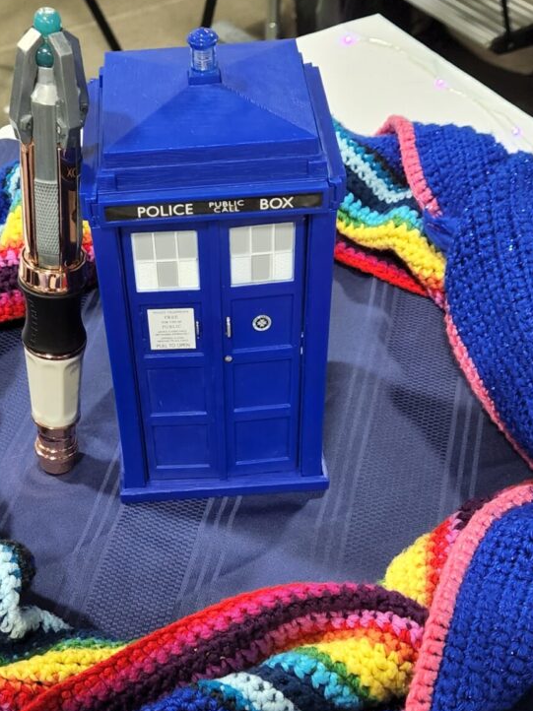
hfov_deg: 28.4
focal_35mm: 51
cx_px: 180
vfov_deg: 36.6
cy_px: 537
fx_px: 1048
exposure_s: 1/120
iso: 400
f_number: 1.8
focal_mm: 5.4
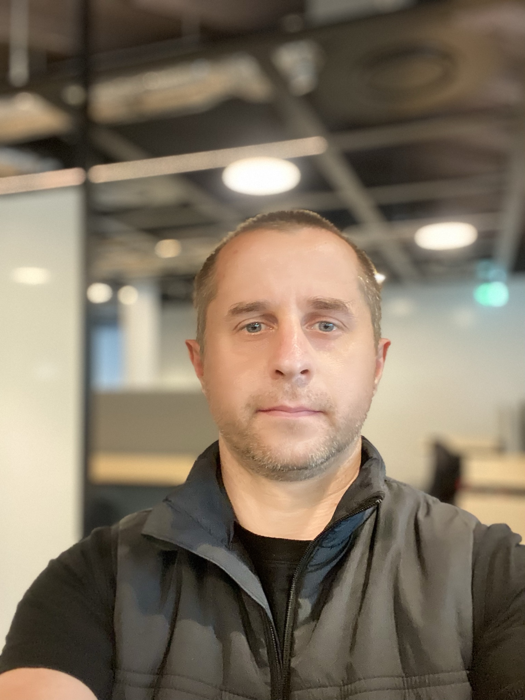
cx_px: 262
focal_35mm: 30
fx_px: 607
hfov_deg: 46.8
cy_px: 350
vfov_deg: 60.0
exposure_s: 1/50
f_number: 2.2
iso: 400
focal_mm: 2.71
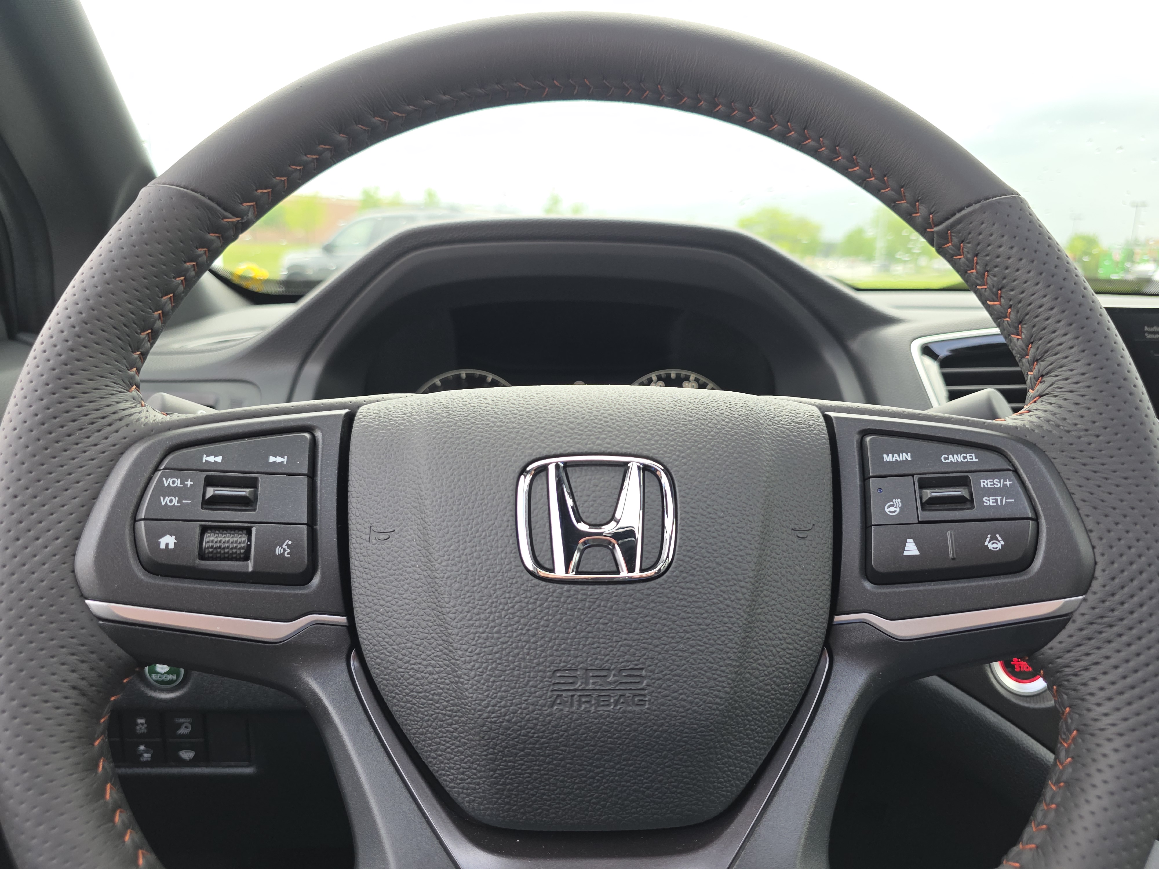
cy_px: 434
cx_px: 580
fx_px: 770
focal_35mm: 23
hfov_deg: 73.9
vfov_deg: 58.9
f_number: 1.7
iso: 50
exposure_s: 1/180
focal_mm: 6.3
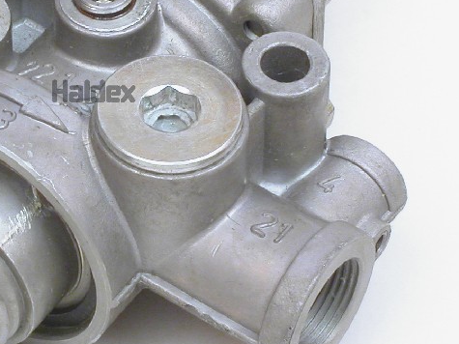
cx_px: 93
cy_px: 90
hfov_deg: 6.9
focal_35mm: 288
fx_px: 3818
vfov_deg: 5.2
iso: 100
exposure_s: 1.5
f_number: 6.7
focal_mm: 23.4
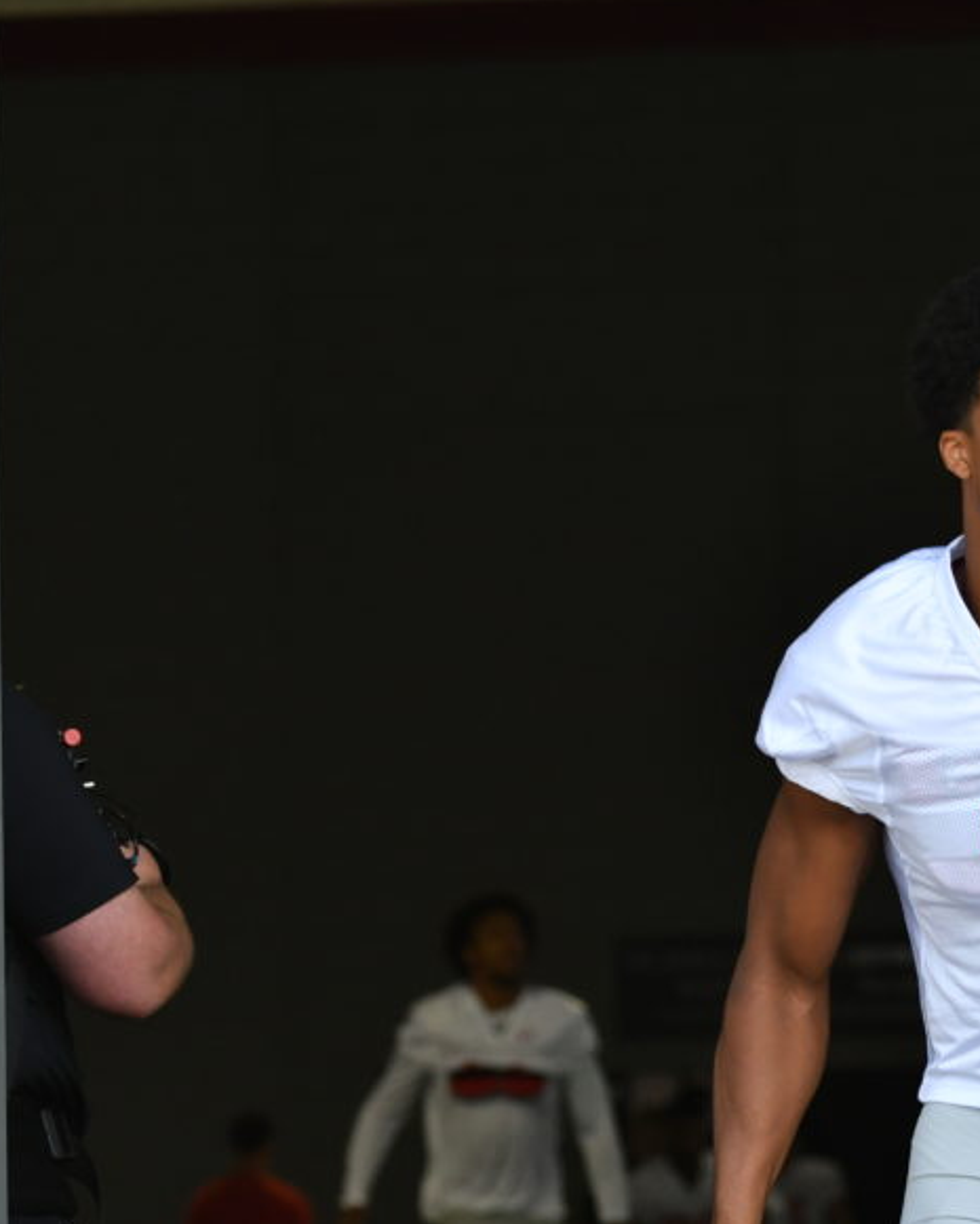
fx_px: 17978
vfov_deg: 3.9
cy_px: 641
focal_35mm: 496
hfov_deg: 3.1
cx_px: 1035
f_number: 7.1
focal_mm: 200
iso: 1000
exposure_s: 1/640
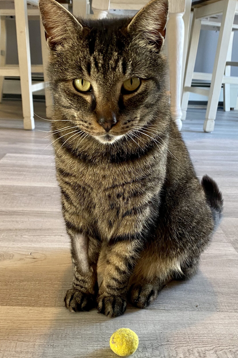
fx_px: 278
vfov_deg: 65.5
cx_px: 117
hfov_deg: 46.4
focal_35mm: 28
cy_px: 173
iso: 125
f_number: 1.8
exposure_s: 1/60
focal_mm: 4.25
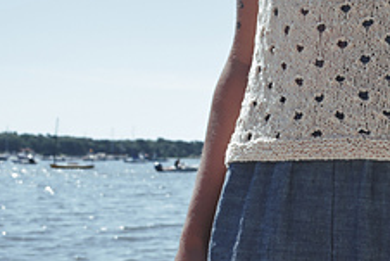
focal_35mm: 73
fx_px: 791
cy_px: 151
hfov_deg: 26.8
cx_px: 342
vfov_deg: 18.7
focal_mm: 22
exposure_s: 1/160
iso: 100
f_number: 6.3
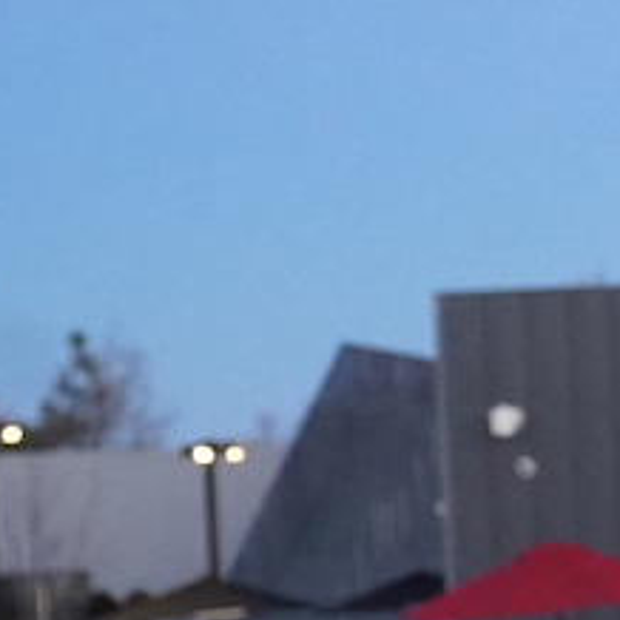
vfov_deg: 7.1
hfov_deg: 6.3
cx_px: 2099
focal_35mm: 246
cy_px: 486
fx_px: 4985
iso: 8000
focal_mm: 42
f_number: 4
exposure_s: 1/160
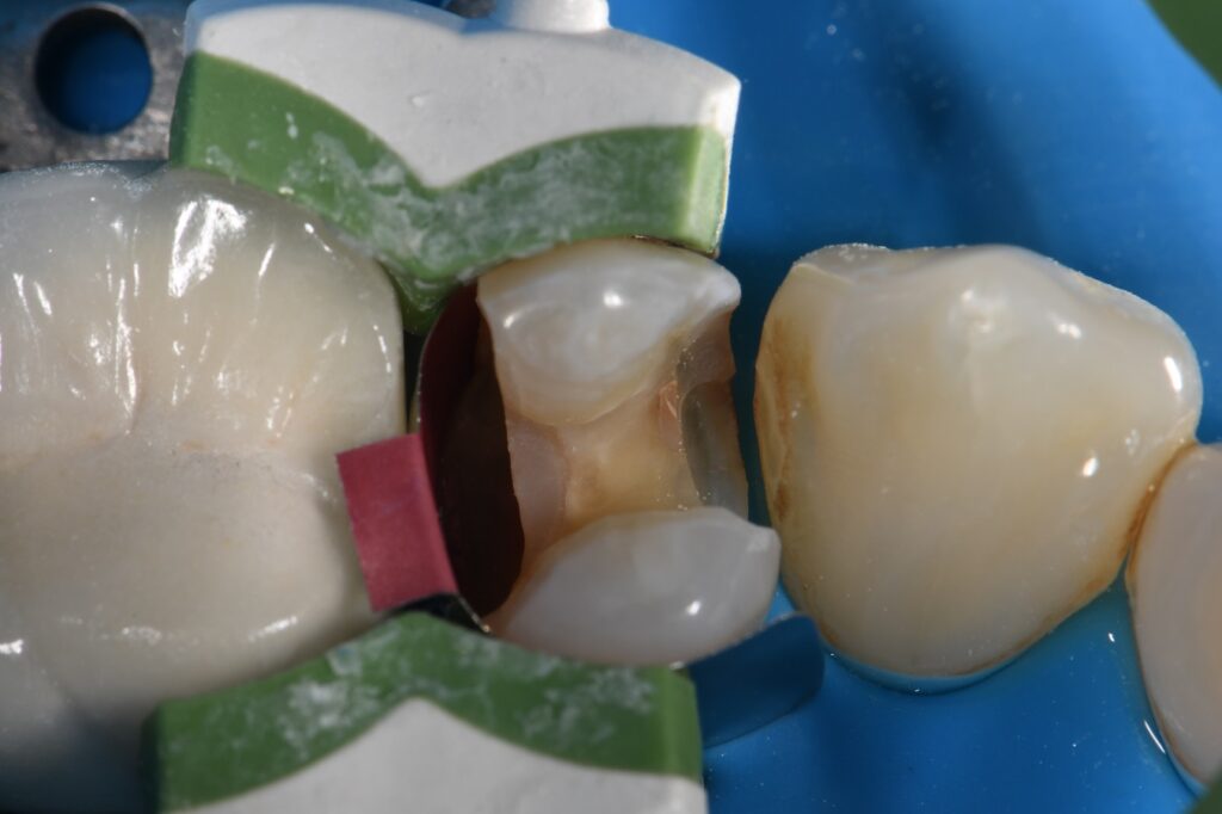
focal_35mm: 157
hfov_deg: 13.1
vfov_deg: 8.7
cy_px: 407
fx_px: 5327
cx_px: 611
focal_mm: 105
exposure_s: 1/160
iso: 200
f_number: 32
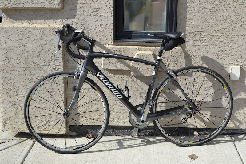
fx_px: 359
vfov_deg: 25.7
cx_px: 123
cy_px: 82
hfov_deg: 37.9
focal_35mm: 52
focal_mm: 35
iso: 100
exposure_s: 1/250
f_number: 8
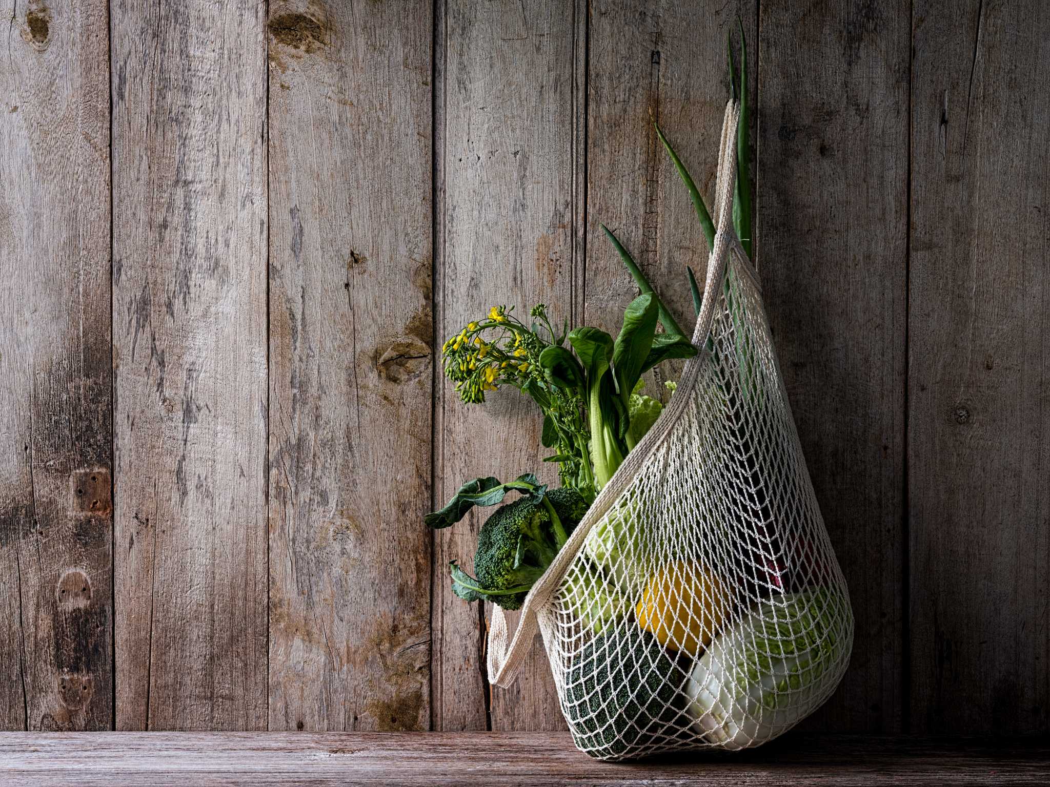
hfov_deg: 20.7
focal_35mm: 95
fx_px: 2882
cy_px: 394
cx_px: 525
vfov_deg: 15.6
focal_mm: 120
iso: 100
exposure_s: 1.5
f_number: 16
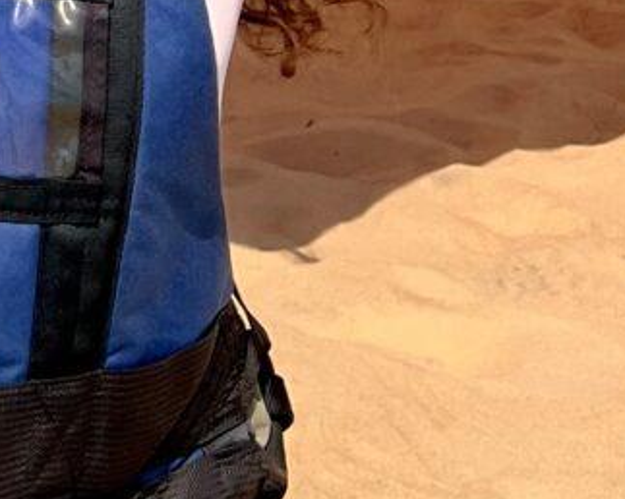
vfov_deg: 9.5
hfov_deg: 12.1
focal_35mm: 151
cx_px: -341
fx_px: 2791
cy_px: -547
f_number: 1.5
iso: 50
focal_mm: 5.7
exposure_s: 1/8696
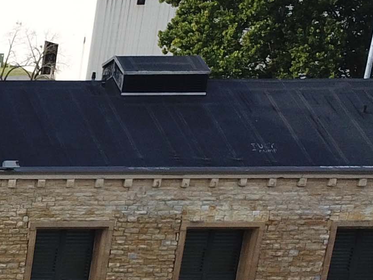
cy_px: 348
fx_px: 1336
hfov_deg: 12.7
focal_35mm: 124
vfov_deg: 11.7
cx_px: -493
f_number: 2.2
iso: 100
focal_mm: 4.7
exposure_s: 1/640
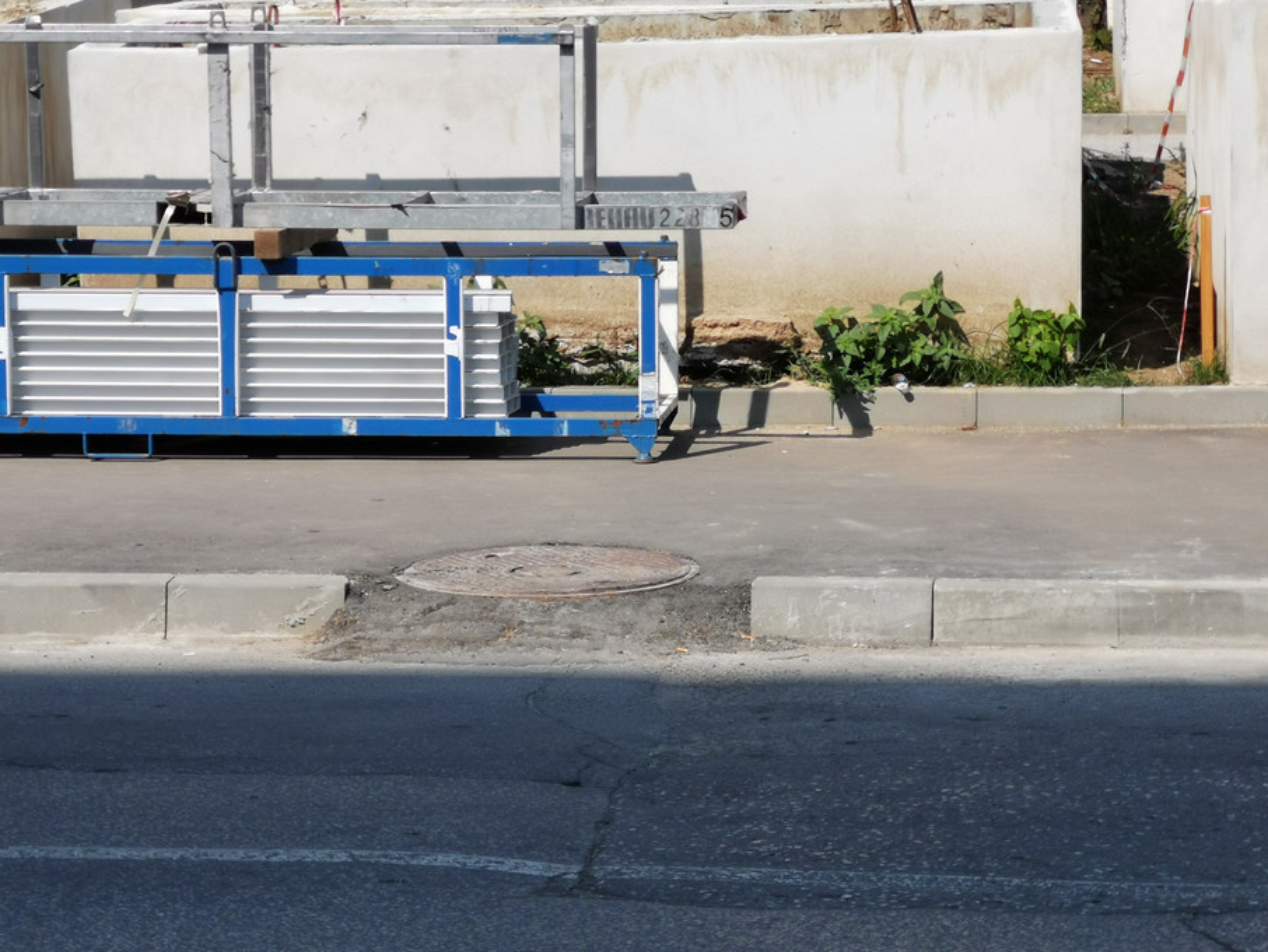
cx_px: 608
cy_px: 470
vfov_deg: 13.1
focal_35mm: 113
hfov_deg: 17.4
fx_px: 4140
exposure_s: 1/1471
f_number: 2.4
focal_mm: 7.48
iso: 50
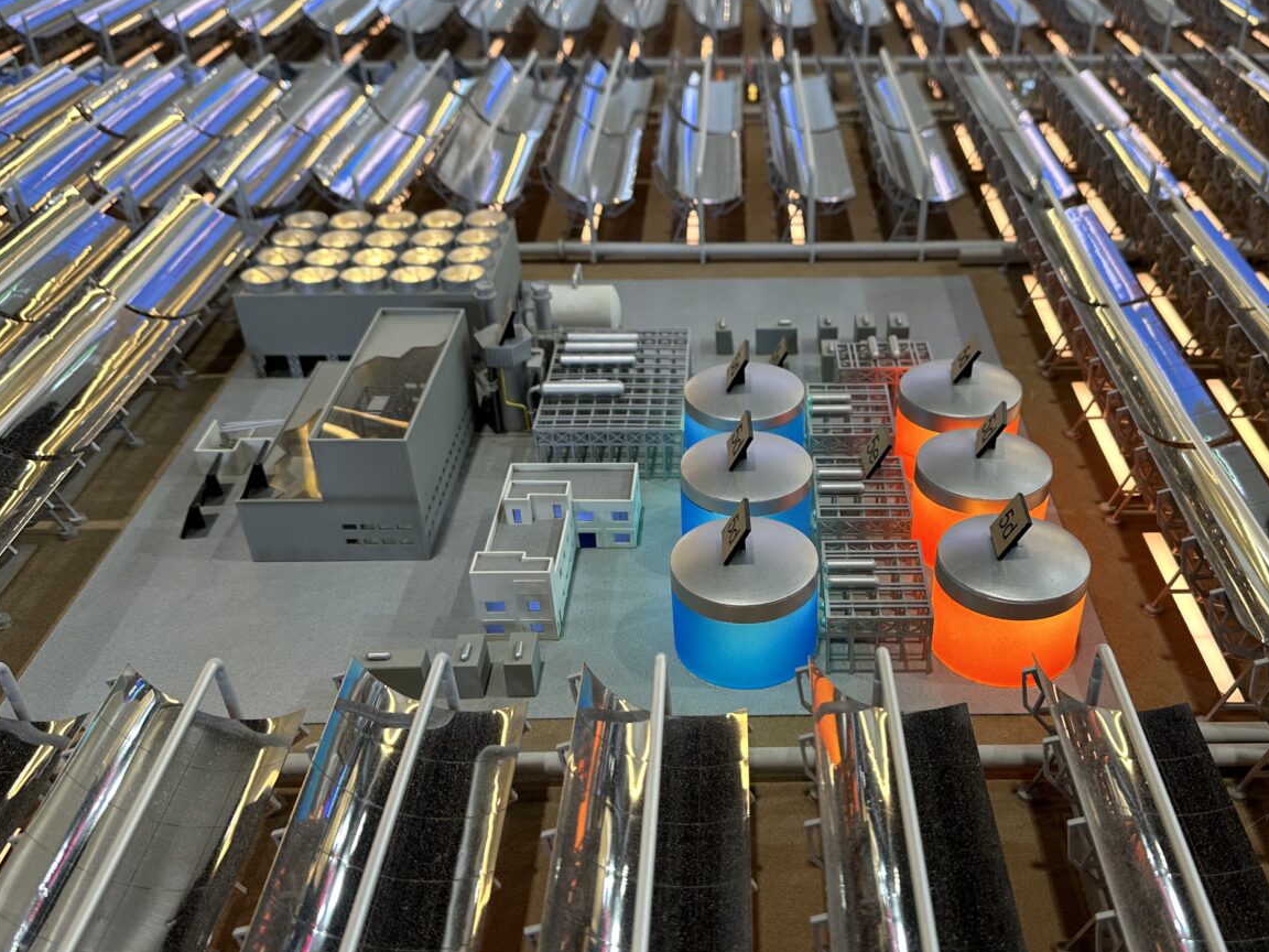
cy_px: 536
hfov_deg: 56.4
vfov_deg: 44.1
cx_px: 751
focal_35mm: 32
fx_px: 1173
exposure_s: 1/100
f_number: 1.78
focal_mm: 6.86
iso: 125
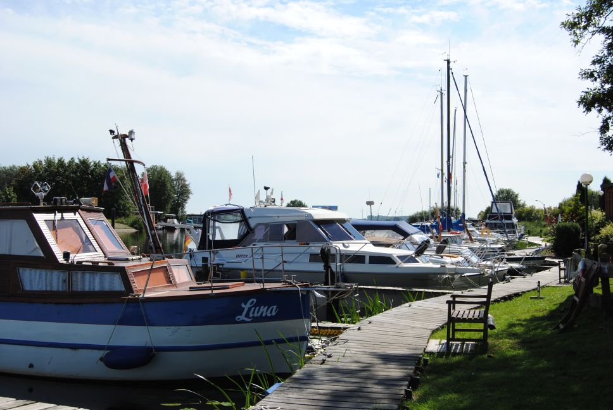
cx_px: 306
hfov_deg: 42.3
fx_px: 793
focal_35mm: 46
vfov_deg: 29.0
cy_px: 205
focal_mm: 31
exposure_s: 1/320
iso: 100
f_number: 9
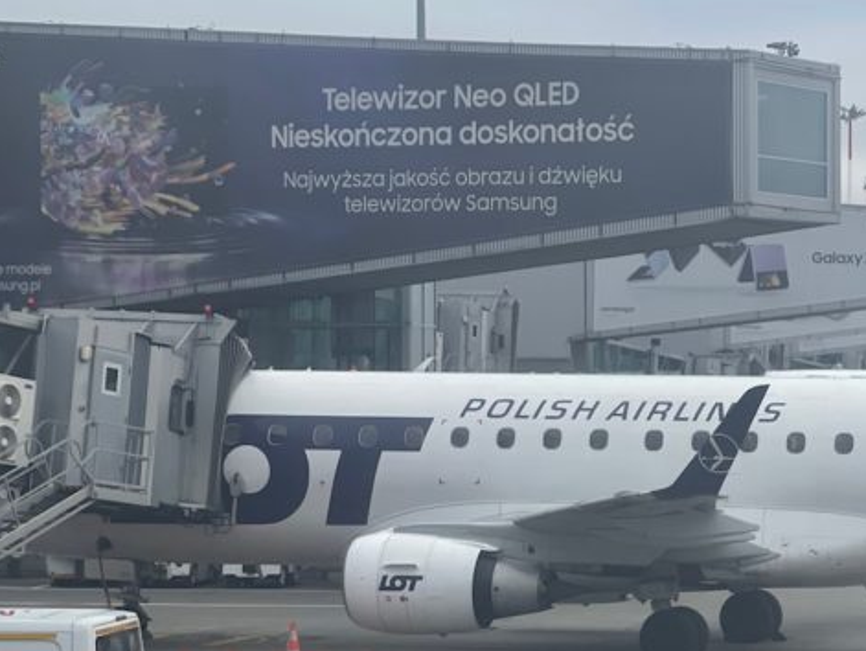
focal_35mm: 139
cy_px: 454
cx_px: 816
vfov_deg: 10.7
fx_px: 3480
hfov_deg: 14.0
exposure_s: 1/310
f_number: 2.2
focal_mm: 7.5
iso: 20
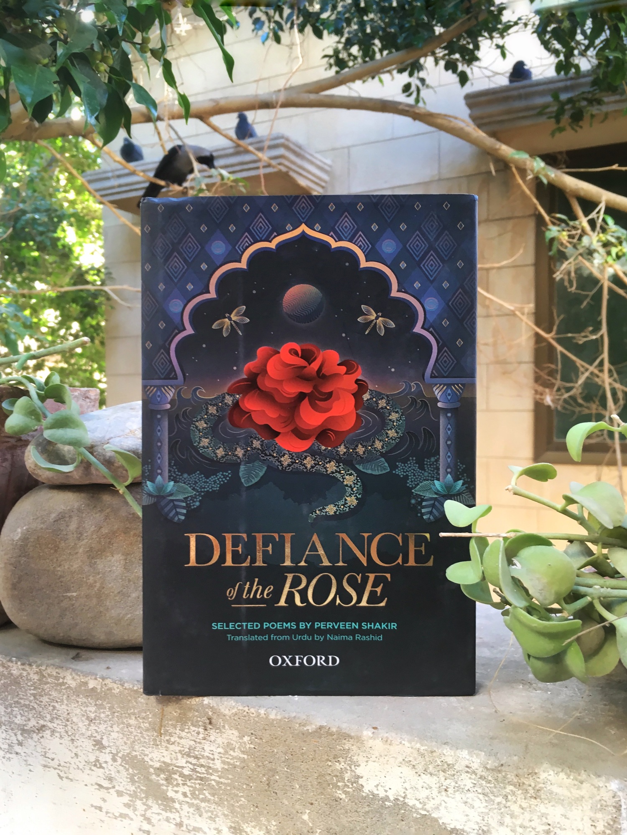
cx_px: 314
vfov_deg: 61.7
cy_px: 418
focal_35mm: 29
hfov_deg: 48.2
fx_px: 700
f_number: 2.2
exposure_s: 1/33
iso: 64
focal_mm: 4.15
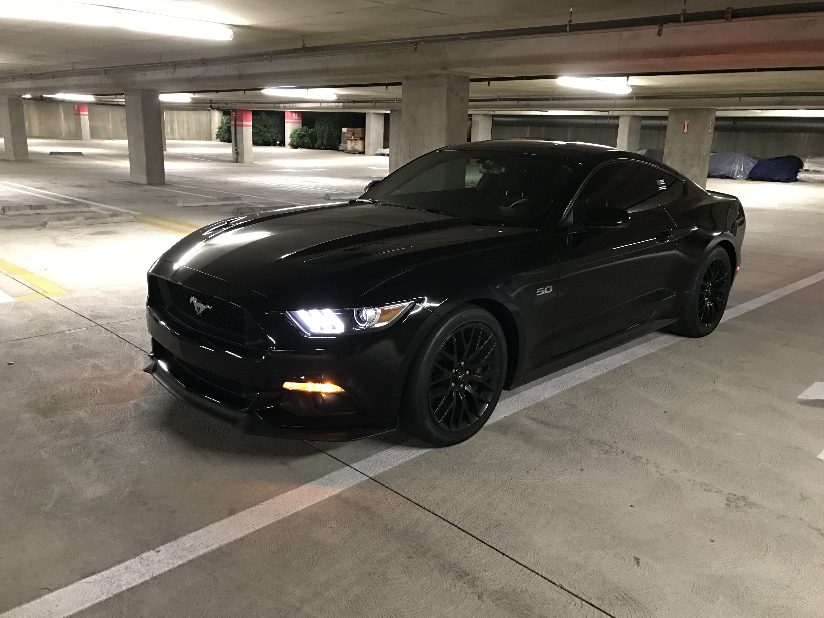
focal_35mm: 28
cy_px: 309
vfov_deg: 49.7
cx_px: 412
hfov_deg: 63.4
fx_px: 667
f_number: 1.8
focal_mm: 3.99
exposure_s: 1/9
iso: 100
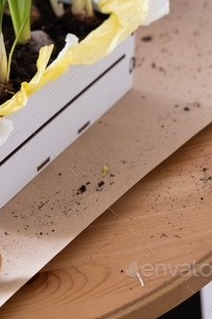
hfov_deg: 9.5
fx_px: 1273
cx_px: 20
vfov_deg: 14.0
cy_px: -31
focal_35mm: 144
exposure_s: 1/80
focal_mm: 35
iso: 320
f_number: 2
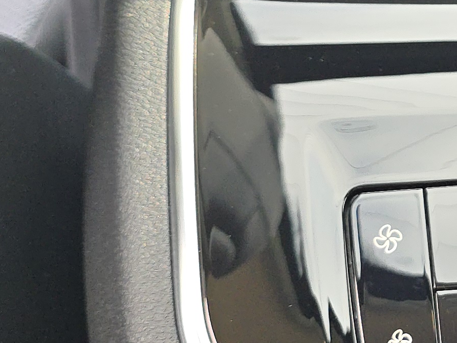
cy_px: 115
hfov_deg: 17.5
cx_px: 646
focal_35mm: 103
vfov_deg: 14.3
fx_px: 1360
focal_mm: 6.3
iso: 160
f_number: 1.7
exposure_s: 1/180
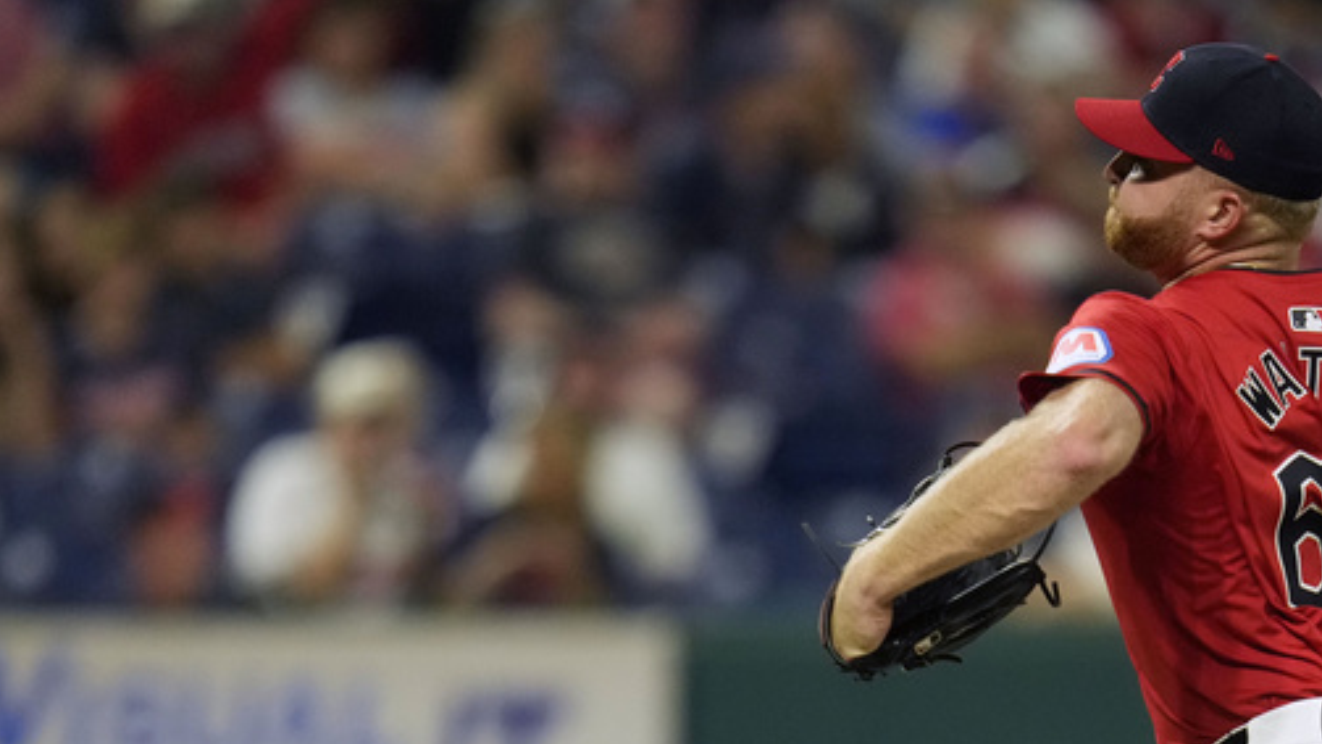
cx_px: 1051
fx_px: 29903
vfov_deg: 1.4
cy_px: 811
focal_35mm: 853
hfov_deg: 2.5
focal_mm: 400
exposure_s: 1/2500
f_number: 2.8
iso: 5000
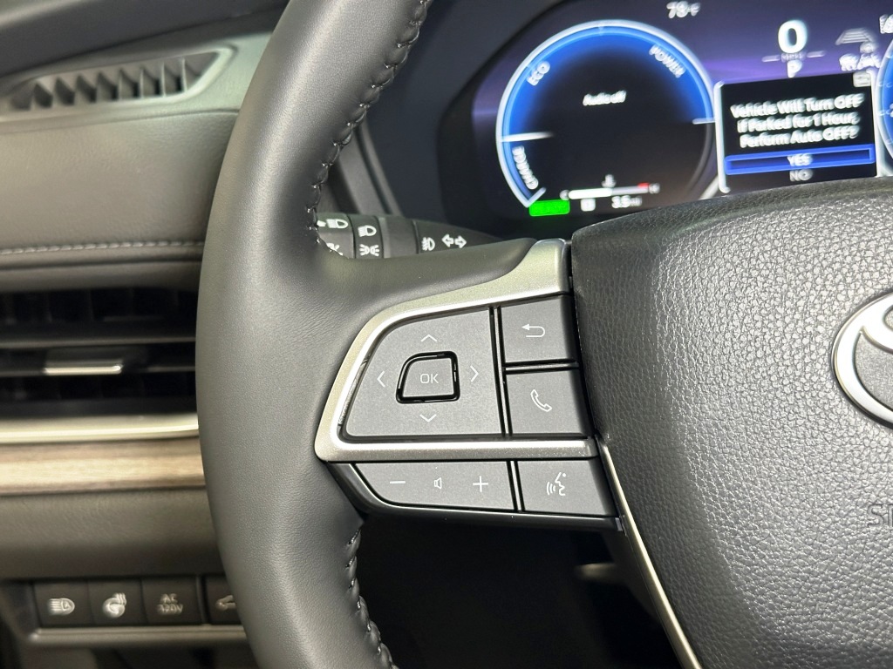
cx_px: 446
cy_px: 334
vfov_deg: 30.3
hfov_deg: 39.7
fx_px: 1238
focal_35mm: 48
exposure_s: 1/40
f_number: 1.78
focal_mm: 6.86
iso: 400
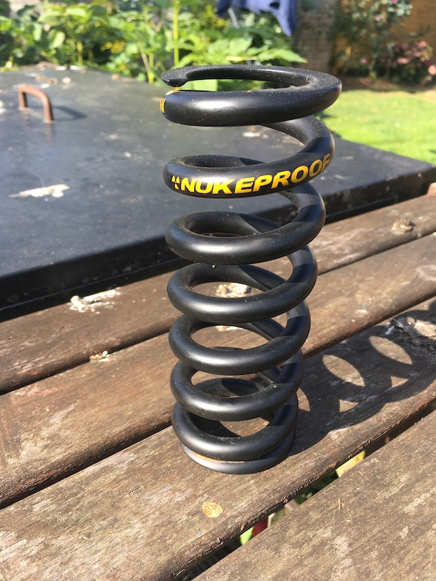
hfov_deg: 48.2
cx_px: 218
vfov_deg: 61.7
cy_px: 290
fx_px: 487
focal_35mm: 29
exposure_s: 1/366
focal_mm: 4.15
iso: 25
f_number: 2.2
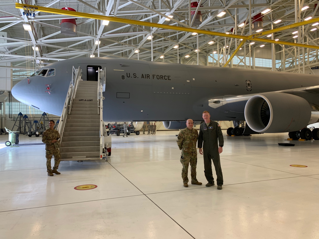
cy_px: 120
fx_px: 240
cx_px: 160
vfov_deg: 53.1
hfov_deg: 67.3
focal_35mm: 26
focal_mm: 4.25
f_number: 1.8
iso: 80
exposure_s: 1/121
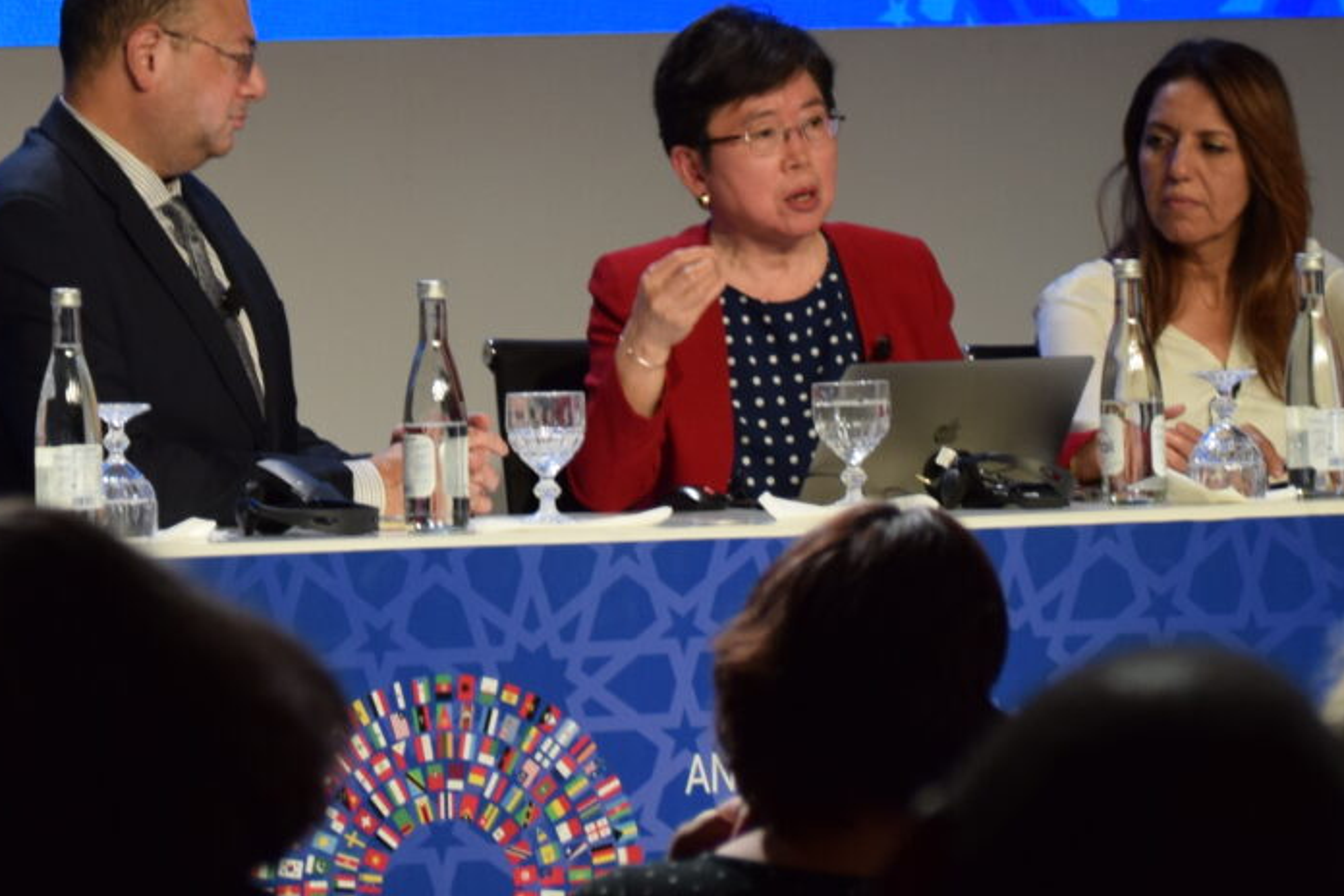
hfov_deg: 5.9
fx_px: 13066
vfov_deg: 3.9
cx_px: 247
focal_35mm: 350
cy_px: -332
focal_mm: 82
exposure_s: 1/80
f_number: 4.2
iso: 400
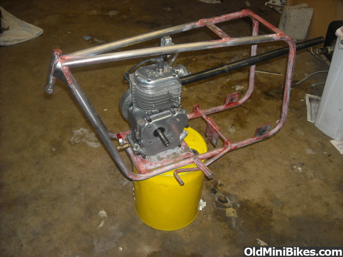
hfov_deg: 52.6
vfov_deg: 40.7
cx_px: 172
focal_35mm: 35
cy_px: 128
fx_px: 347
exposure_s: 1/60
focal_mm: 5.7
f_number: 2.8
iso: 200
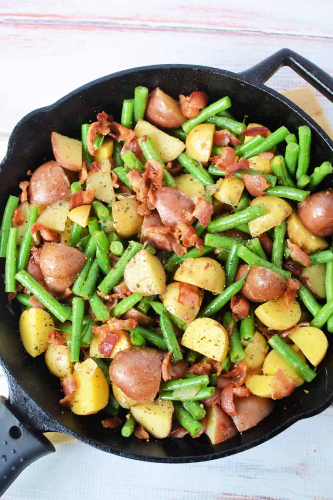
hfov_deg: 25.8
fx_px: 728
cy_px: 250
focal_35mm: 52
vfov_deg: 37.9
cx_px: 166
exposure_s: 1/50
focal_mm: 35
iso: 800
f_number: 3.5
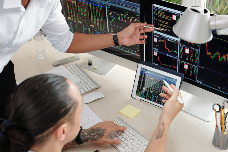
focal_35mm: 49
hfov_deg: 40.1
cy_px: 76
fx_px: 310
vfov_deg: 27.5
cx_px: 139
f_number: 3.2
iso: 400
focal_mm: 35
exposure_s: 1/160
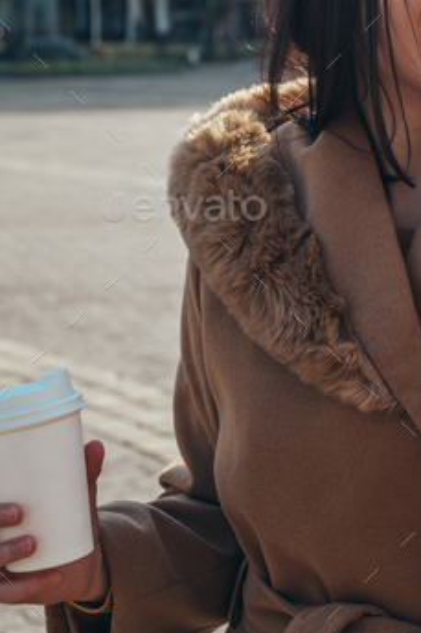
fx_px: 1580
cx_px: 454
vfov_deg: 22.5
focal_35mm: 90
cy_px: 193
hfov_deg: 14.8
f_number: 4
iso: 50
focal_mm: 35
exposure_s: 1/200
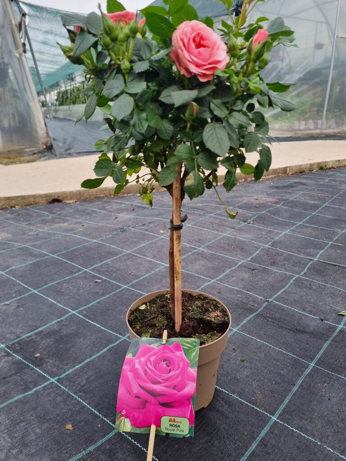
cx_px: 173
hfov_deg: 53.1
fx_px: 347
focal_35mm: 26
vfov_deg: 67.3
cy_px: 230
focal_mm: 5.4
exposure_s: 1/113
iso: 50
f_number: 1.8
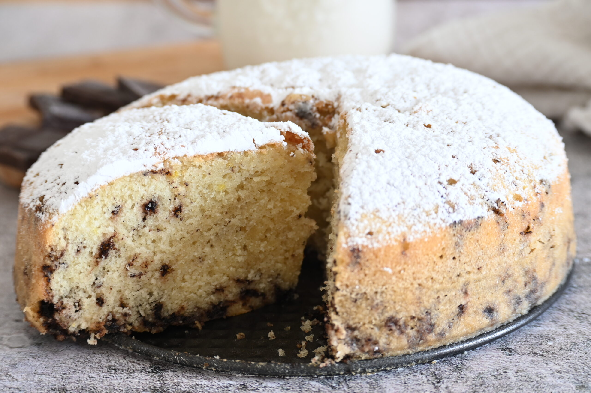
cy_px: 196
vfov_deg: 12.9
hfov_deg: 19.3
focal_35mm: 106
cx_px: 296
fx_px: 1739
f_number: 5.6
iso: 200
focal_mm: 71
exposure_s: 1/10
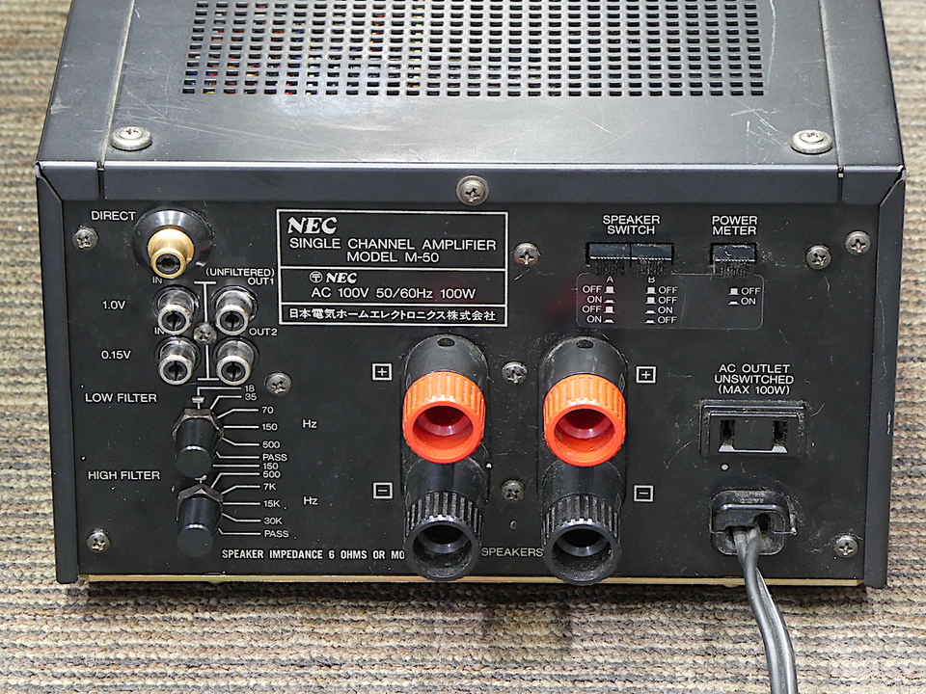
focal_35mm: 160
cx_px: 463
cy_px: 347
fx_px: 4280
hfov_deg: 12.3
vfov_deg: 9.3
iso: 400
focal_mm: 28.7
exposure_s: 1/1.6
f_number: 7.1
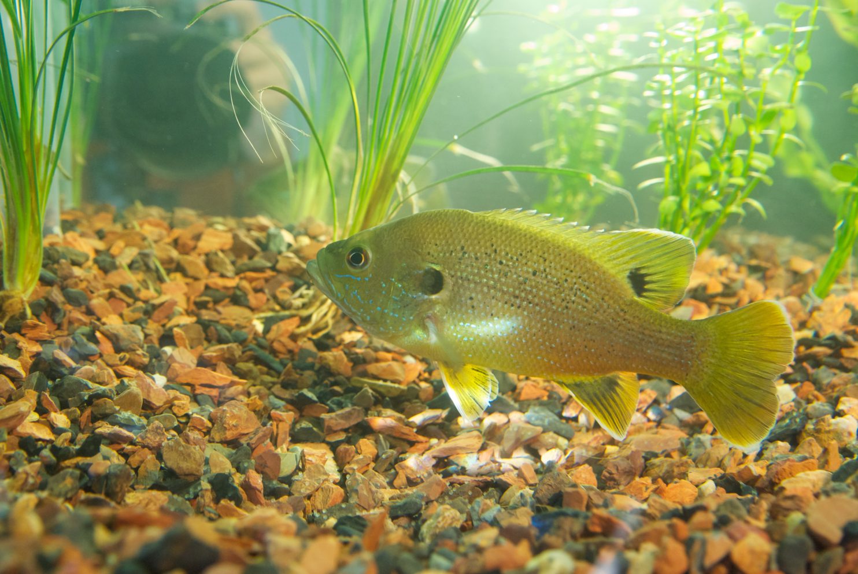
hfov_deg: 49.5
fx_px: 930
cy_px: 287
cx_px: 429
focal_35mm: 39
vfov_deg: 34.3
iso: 1000
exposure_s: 1/45
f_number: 5.6
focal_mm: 26
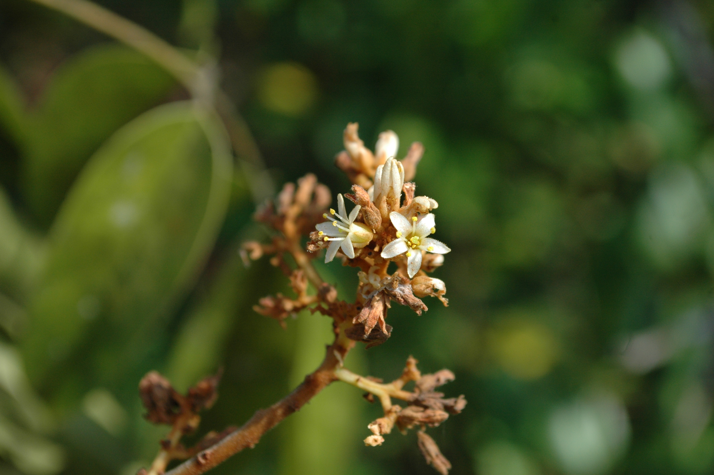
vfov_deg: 16.5
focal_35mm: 82
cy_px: 238
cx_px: 357
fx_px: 1635
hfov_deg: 24.6
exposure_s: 1/320
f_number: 8
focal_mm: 55
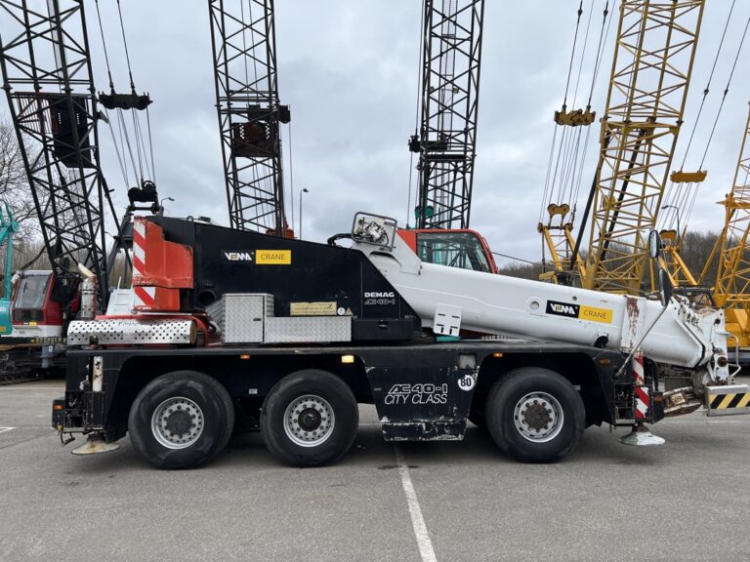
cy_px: 281
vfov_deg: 53.1
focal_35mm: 26
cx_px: 375
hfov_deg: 67.3
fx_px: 563
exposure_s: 1/1159
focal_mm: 5.7
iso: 50
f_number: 1.5
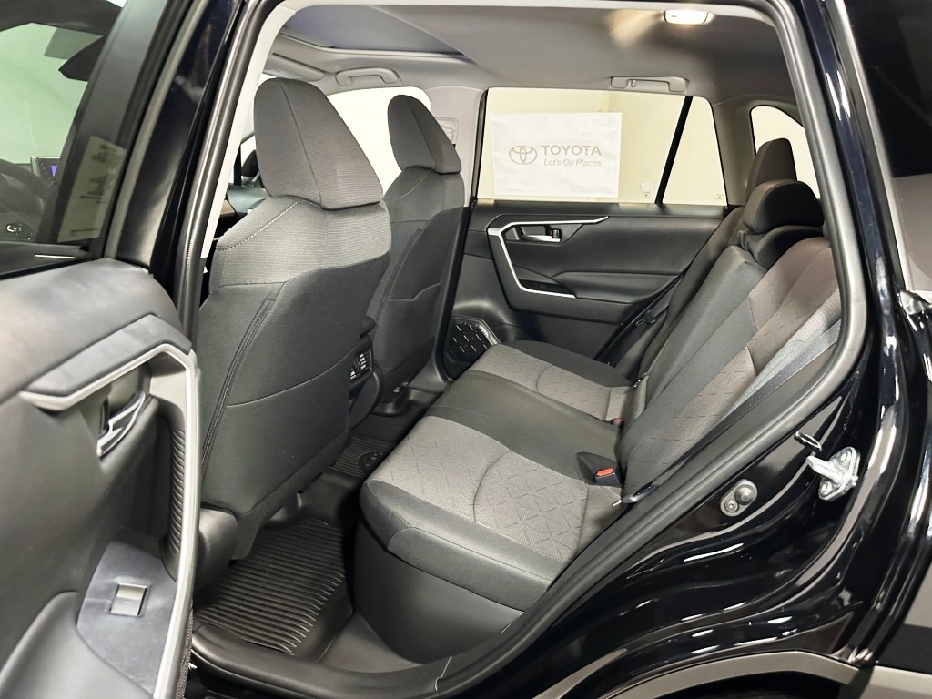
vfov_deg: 56.8
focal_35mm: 24
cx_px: 466
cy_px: 350
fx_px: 646
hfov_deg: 71.6
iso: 800
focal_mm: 6.86
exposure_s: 1/30
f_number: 1.78
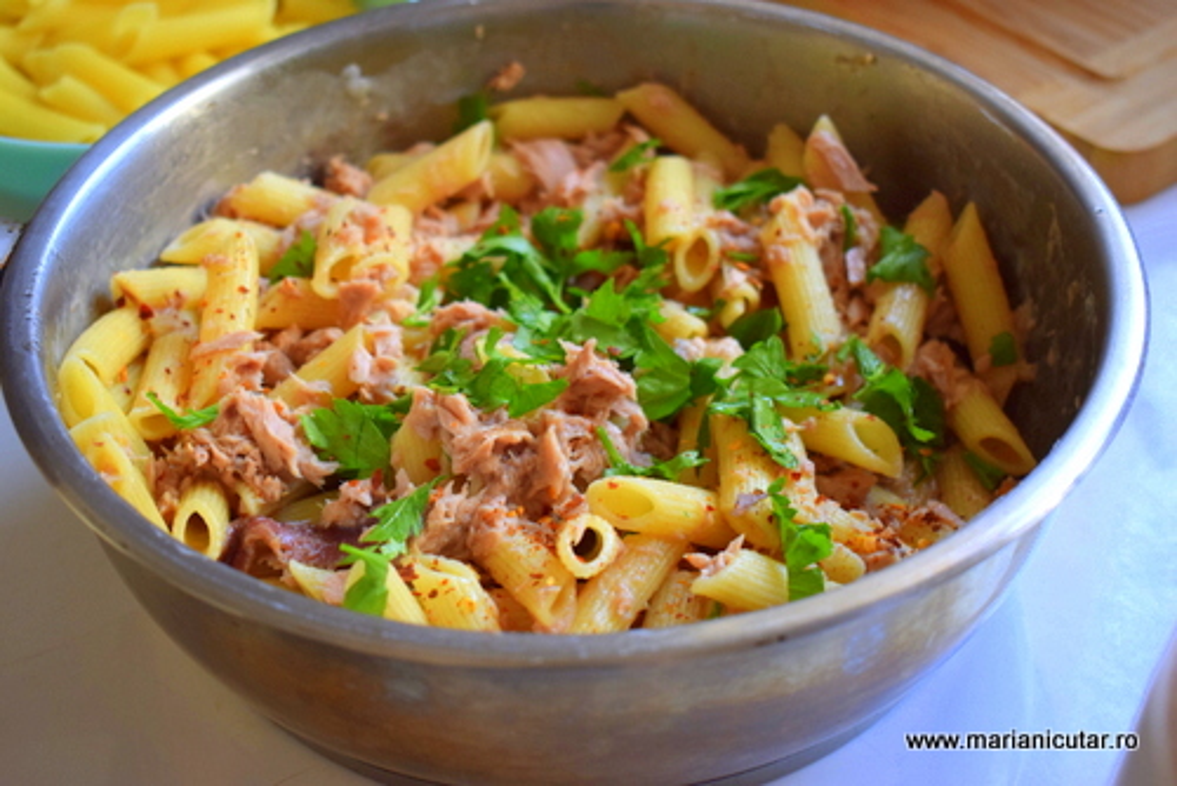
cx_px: 588
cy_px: 393
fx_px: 1963
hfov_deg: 33.4
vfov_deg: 22.7
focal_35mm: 60
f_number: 4.8
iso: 500
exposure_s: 1/60
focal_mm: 40
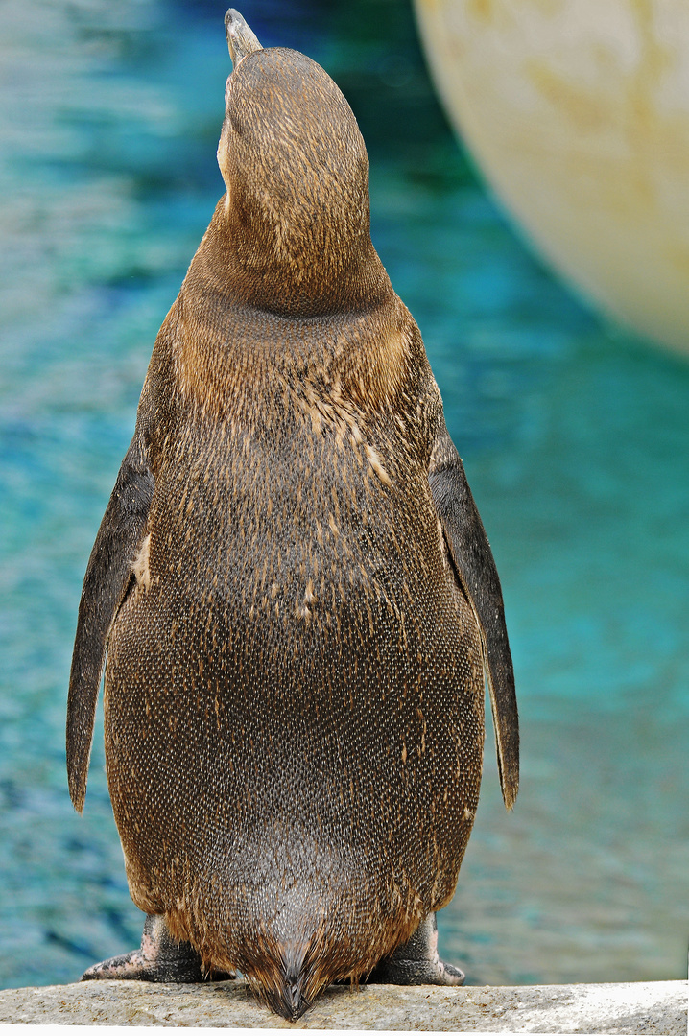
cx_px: 344
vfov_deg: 5.7
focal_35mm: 360
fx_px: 10354
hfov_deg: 3.8
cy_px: 518
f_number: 5.3
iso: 400
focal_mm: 240
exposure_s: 1/500
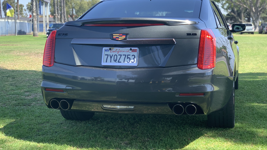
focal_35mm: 62
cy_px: 78
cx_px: 135
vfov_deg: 19.4
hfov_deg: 33.8
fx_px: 439
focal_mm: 6
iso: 16
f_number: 2.4
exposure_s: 1/236
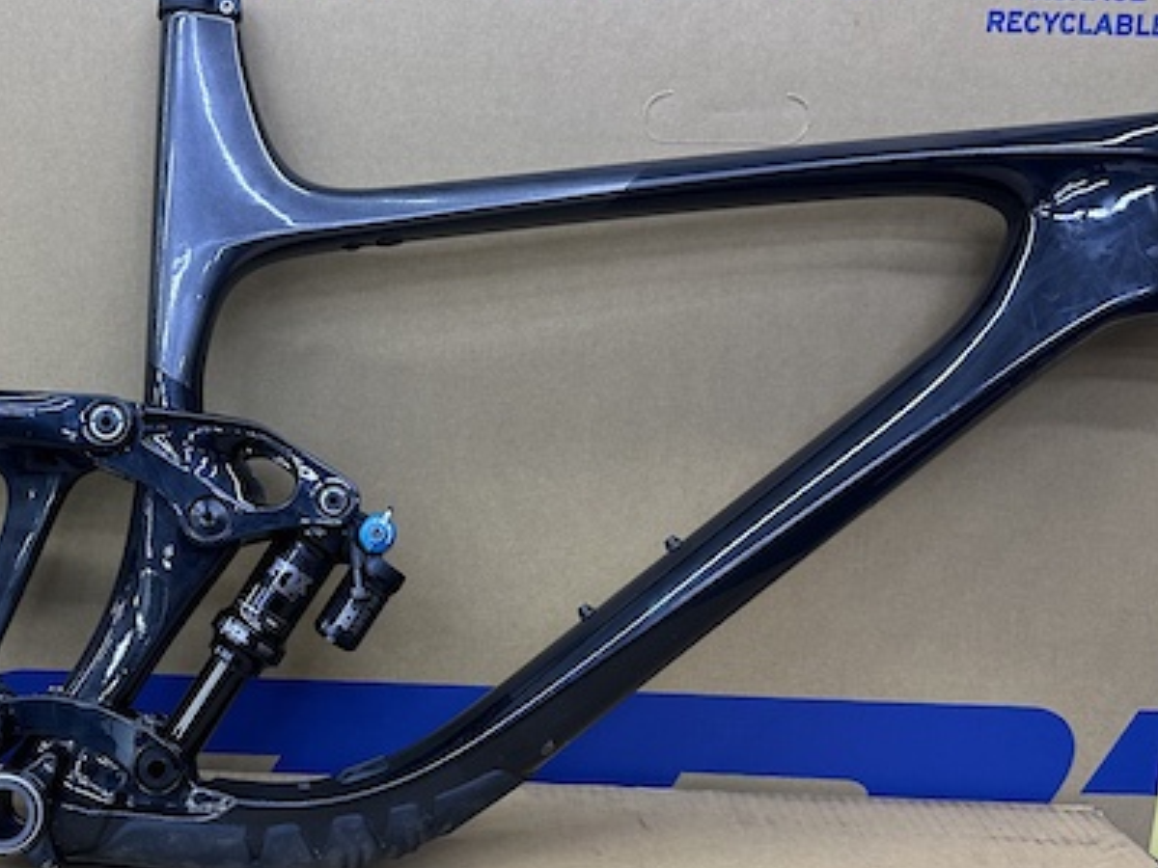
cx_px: 310
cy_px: 593
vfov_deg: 30.0
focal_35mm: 48
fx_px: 1606
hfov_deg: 38.8
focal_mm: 6.86
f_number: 1.78
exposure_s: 1/60
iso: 125
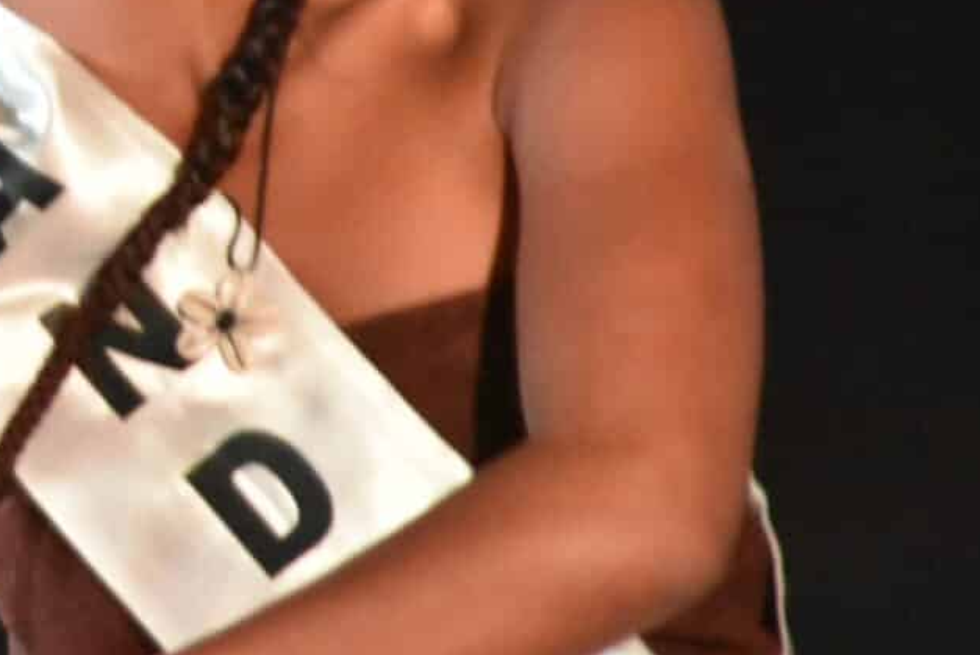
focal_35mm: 437
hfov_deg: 4.7
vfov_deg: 3.2
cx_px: -447
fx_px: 11891
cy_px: 35
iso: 6400
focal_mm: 95
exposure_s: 1/160
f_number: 5.6
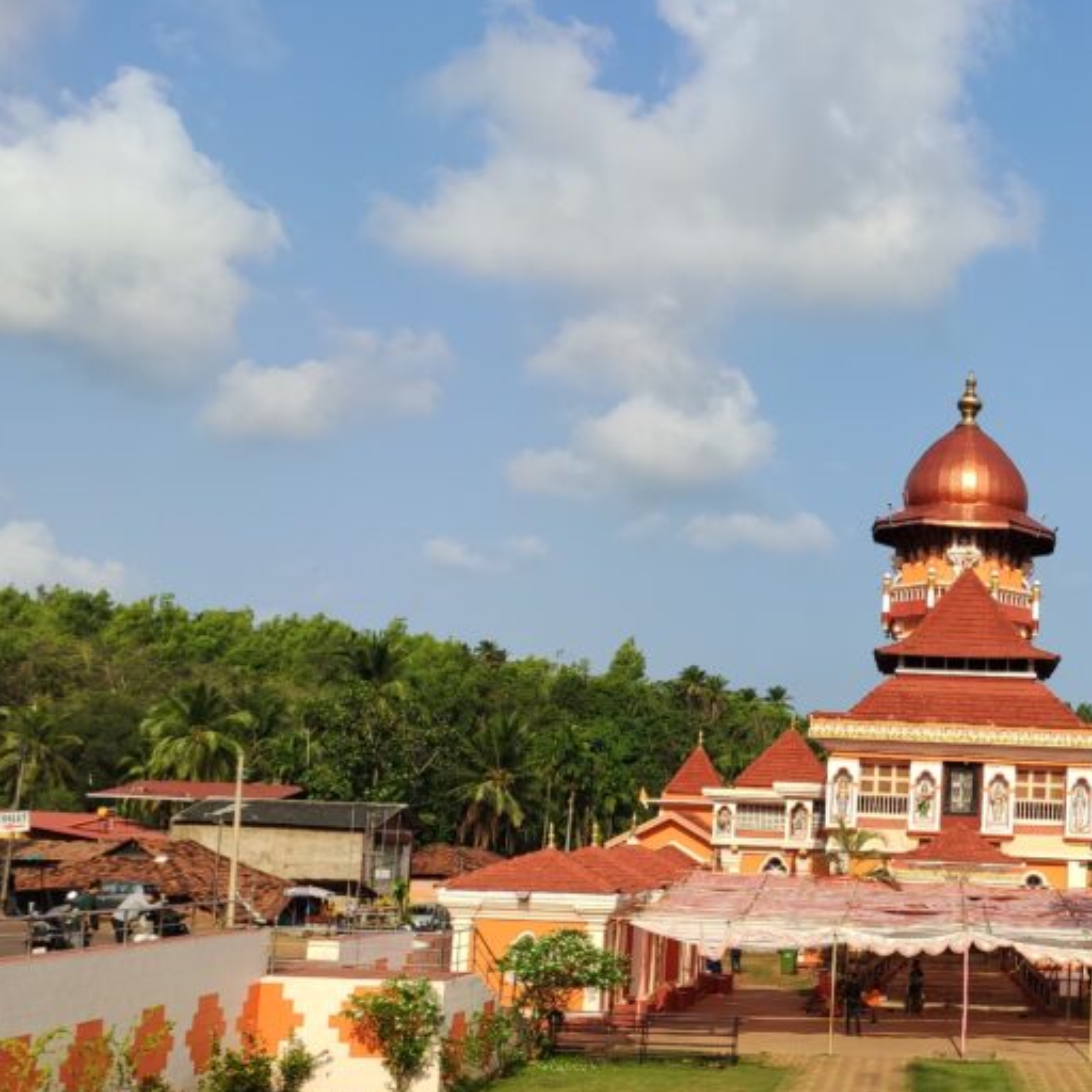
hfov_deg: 34.4
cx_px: 1011
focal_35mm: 46
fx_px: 1642
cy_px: 732
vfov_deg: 36.4
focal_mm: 4.77
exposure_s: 1/1665
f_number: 1.75
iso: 112
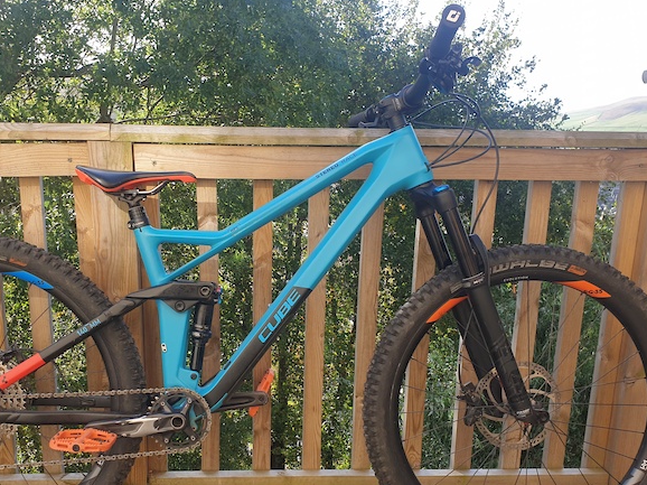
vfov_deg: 39.2
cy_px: 324
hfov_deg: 51.1
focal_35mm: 36
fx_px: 673
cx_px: 265
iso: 50
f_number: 2.4
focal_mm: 4.3
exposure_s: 1/393
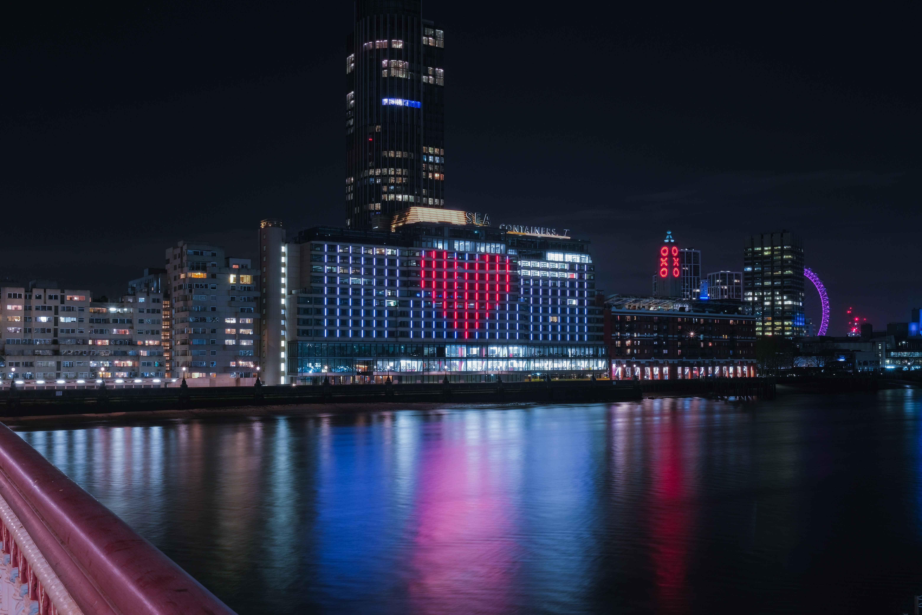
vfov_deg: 37.9
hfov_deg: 54.4
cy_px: 308
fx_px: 896
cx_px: 461
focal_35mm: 35
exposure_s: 10
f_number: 11
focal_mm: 23
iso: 160
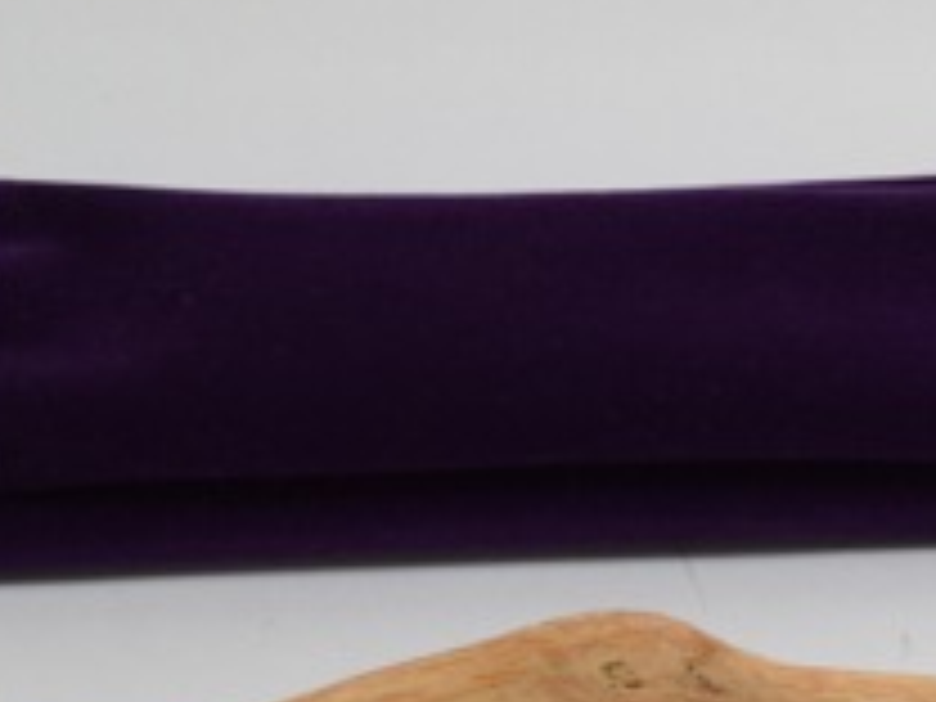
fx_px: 10310
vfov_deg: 3.9
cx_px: 2056
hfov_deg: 5.1
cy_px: 889
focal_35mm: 381
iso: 800
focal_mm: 55
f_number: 5.6
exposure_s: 1/80
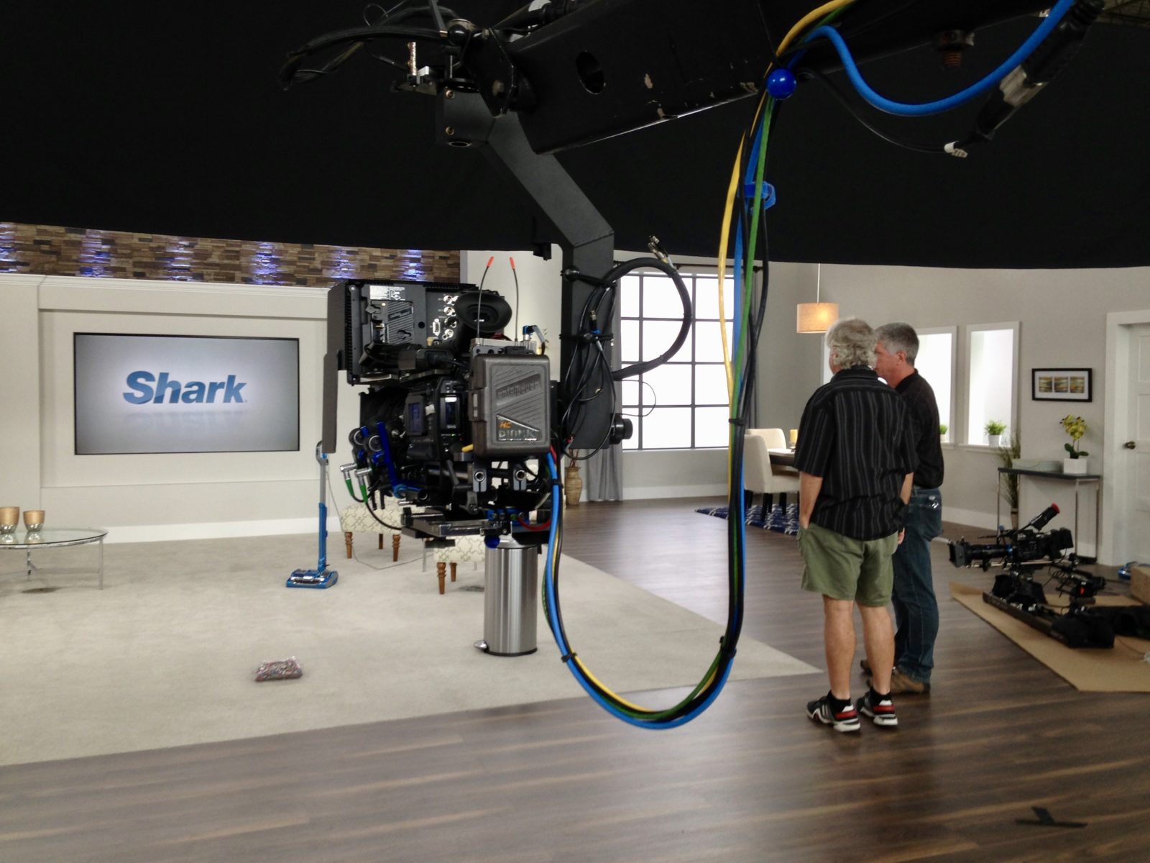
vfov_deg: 42.9
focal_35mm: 33
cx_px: 575
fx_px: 1096
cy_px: 432
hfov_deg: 55.4
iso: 50
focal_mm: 4.12
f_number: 2.4
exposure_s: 1/40
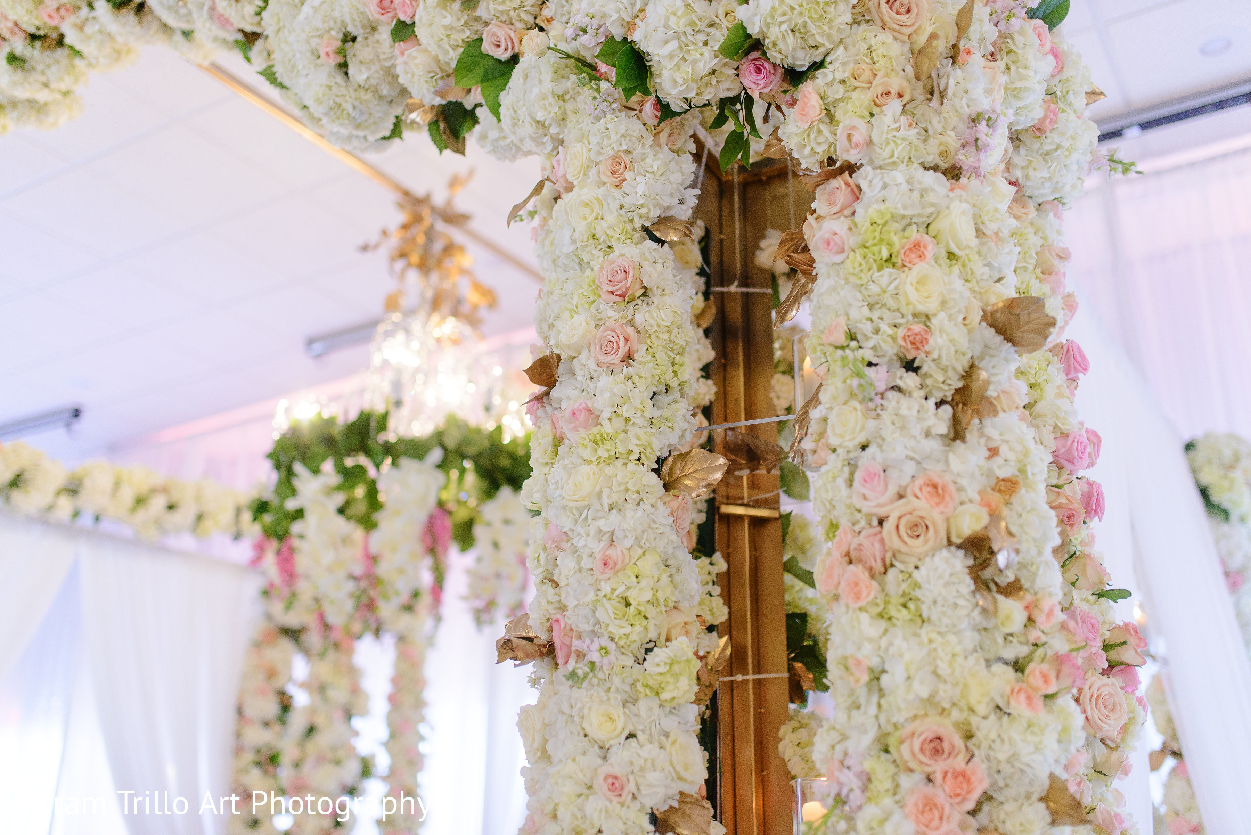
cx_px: 626
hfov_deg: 54.4
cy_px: 418
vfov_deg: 37.9
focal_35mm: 35
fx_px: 1217
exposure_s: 1/320
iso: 800
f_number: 1.4
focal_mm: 35
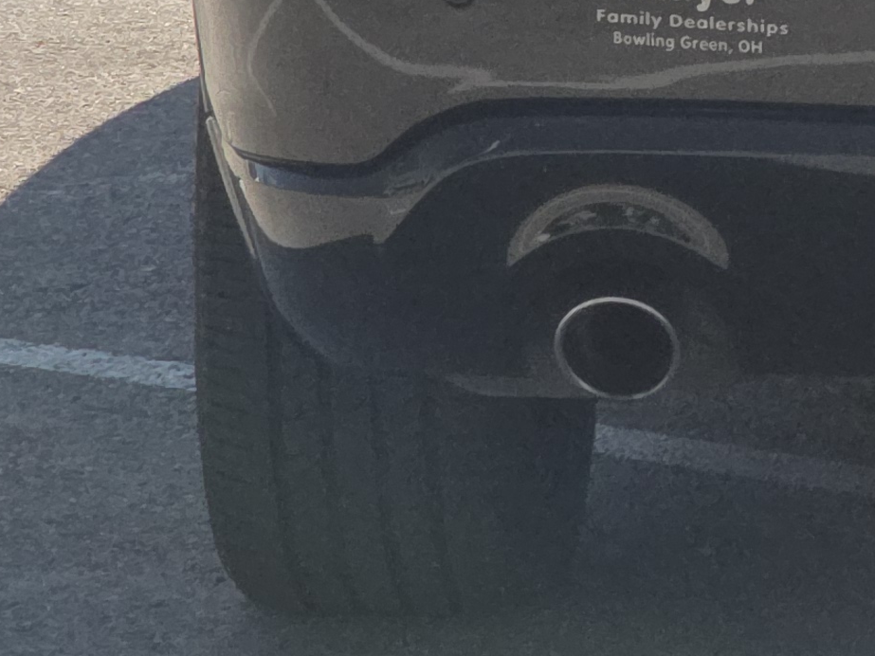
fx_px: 7557
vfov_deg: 4.9
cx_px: 1398
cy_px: -485
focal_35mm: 299
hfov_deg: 6.5
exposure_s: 1/1804
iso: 50
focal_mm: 7.9
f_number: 2.4
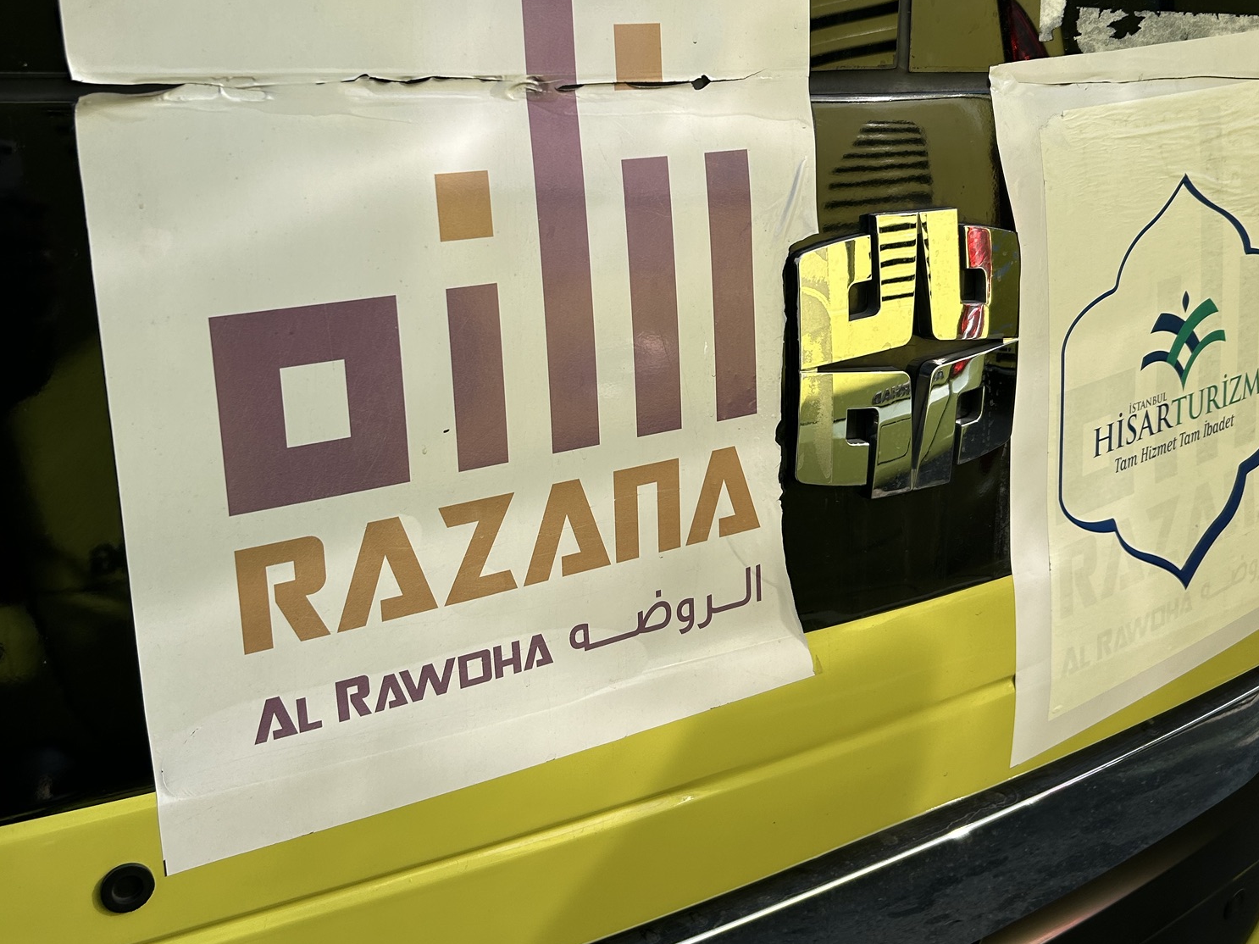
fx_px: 1273
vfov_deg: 40.1
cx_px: 635
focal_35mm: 35
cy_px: 296
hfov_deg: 52.6
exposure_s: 1/1449
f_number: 1.5
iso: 50
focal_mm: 5.7
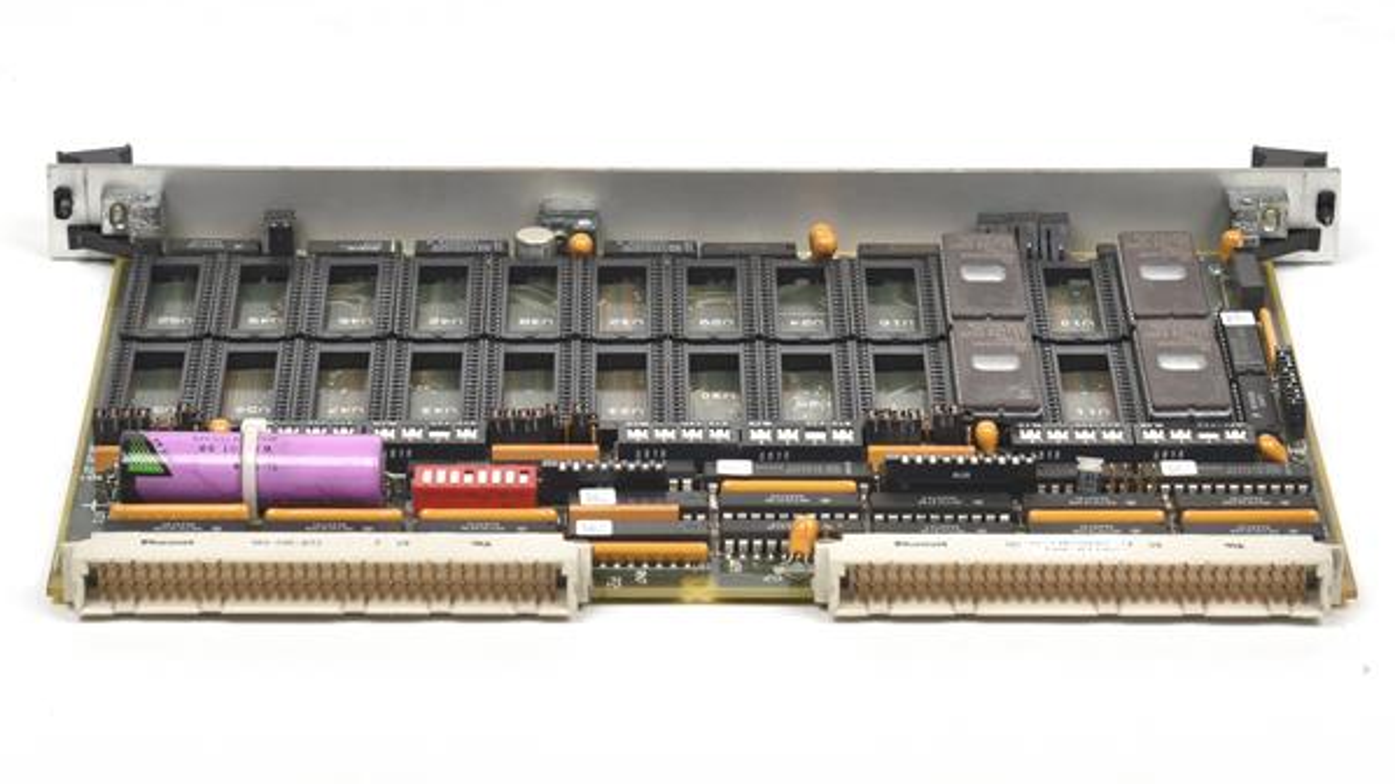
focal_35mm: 82
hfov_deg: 25.9
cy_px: 380
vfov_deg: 14.7
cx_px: 698
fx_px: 3032
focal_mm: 52
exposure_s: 1/200
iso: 100
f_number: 10
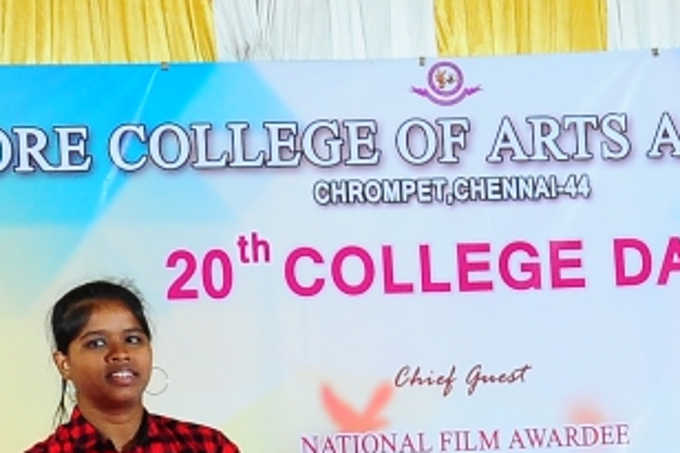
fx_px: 4682
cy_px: 601
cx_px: 925
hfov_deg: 8.2
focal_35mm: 248
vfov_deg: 5.5
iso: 400
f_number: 7.1
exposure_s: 1/160
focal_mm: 34
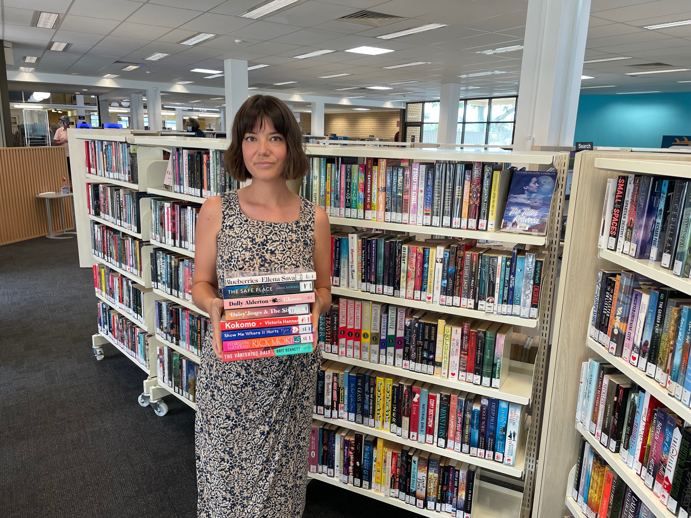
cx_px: 346
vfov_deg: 53.1
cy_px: 259
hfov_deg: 67.3
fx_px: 519
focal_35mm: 26
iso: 64
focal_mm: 4.2
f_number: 1.6
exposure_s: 1/100
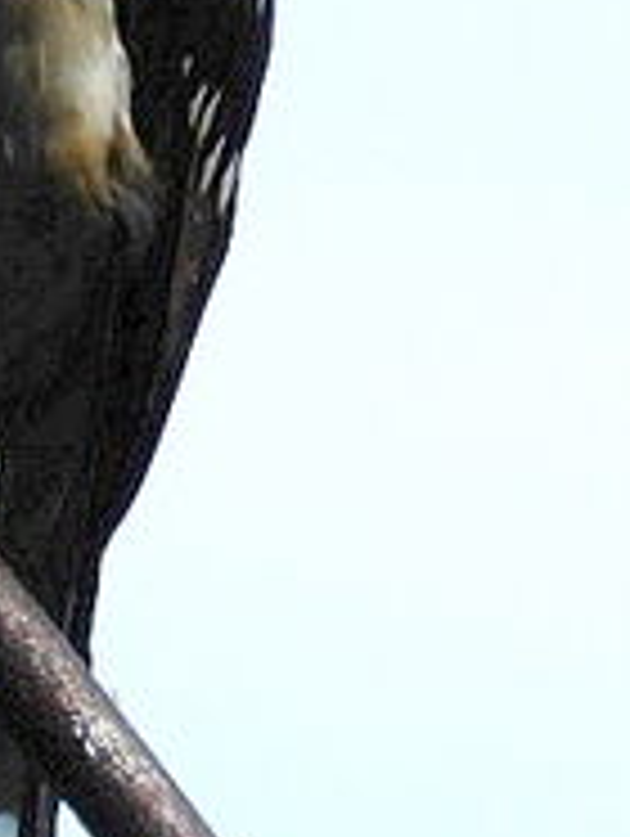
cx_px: -63
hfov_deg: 0.6
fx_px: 59898
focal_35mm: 2474
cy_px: -176
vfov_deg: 0.8
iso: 80
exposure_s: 1/250
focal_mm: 128
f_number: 8
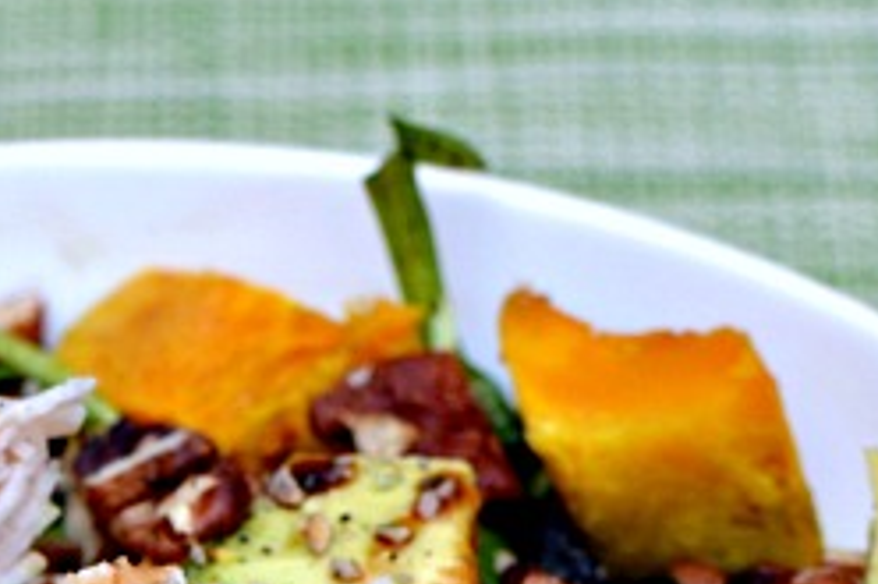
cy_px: 1163
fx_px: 5167
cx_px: 53
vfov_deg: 6.3
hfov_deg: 9.7
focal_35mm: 212
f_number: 5.6
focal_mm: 35
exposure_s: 1/125
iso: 220
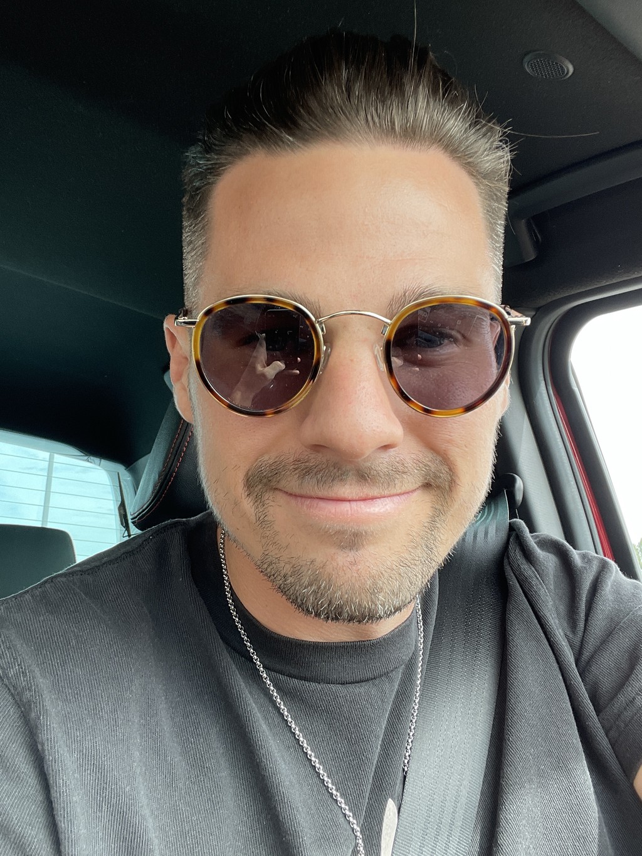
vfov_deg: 60.0
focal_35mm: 30
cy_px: 428
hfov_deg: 46.8
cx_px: 321
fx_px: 742
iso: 40
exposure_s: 1/121
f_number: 2.2
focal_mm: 2.71
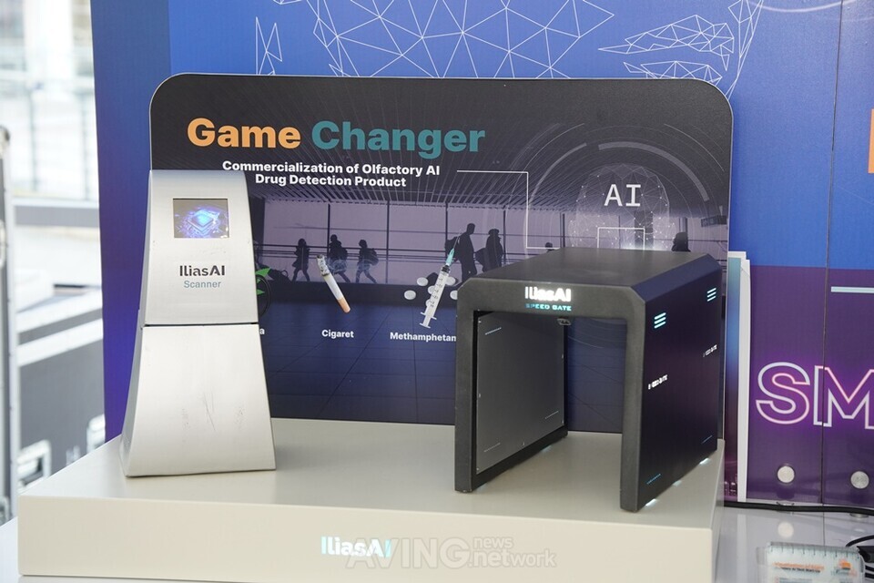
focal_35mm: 75
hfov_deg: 27.0
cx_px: 437
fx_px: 1821
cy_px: 292
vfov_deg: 18.2
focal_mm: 50
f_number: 4
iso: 800
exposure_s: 1/160
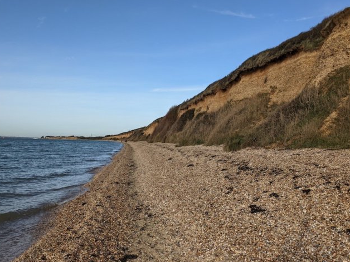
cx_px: 179
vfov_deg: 42.9
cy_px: 146
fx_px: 334
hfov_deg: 55.3
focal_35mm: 33
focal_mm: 4.38
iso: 61
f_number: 1.73
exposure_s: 1/2347
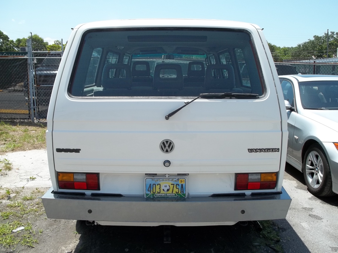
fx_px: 322
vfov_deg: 42.9
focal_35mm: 33
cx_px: 169
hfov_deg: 55.4
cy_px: 126
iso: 64
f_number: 8
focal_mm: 5.9
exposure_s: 1/125
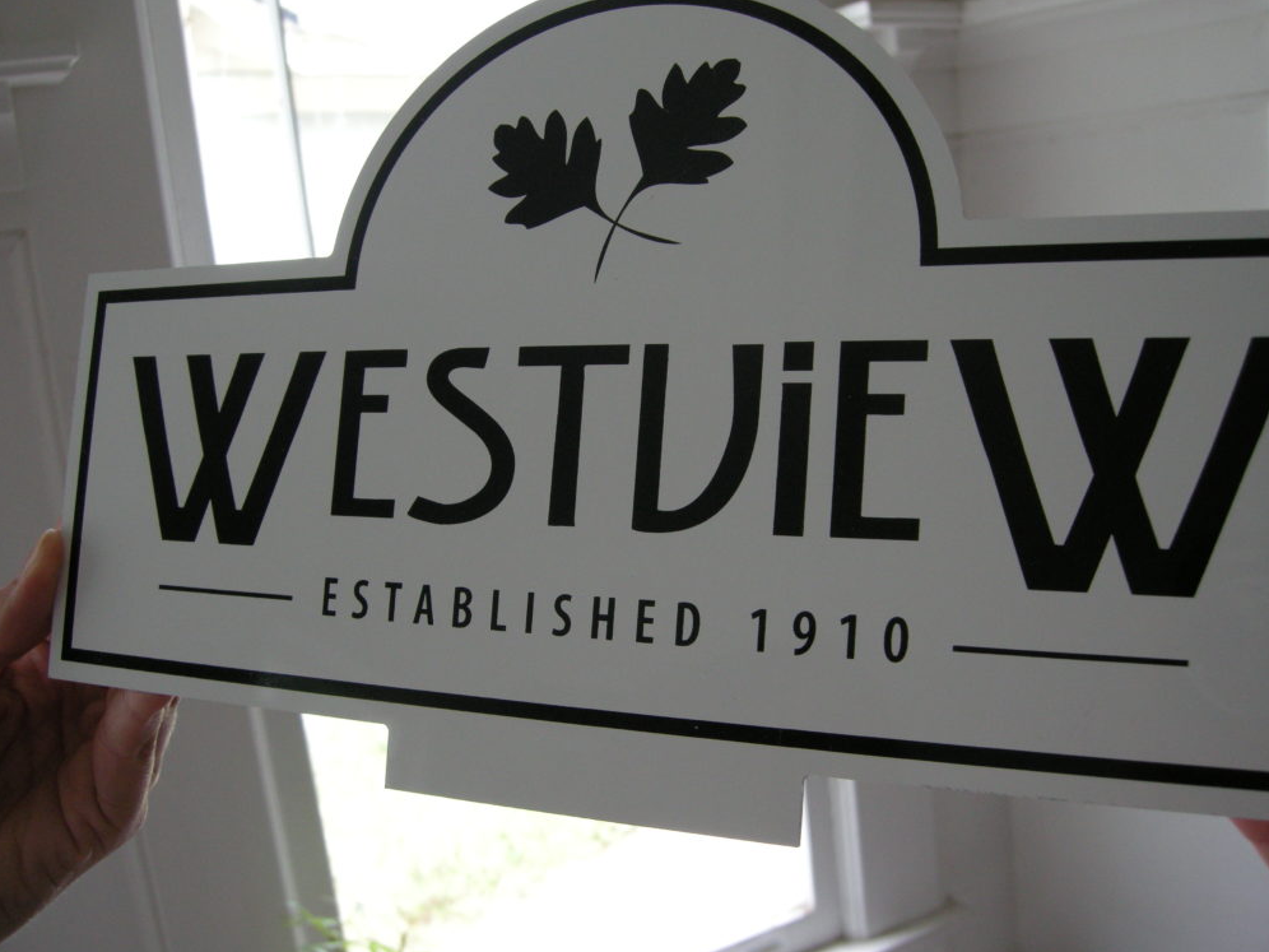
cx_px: 628
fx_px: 1356
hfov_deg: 50.1
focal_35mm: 37
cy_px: 475
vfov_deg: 38.7
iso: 200
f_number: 3.4
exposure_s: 1/79.5
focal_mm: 7.5
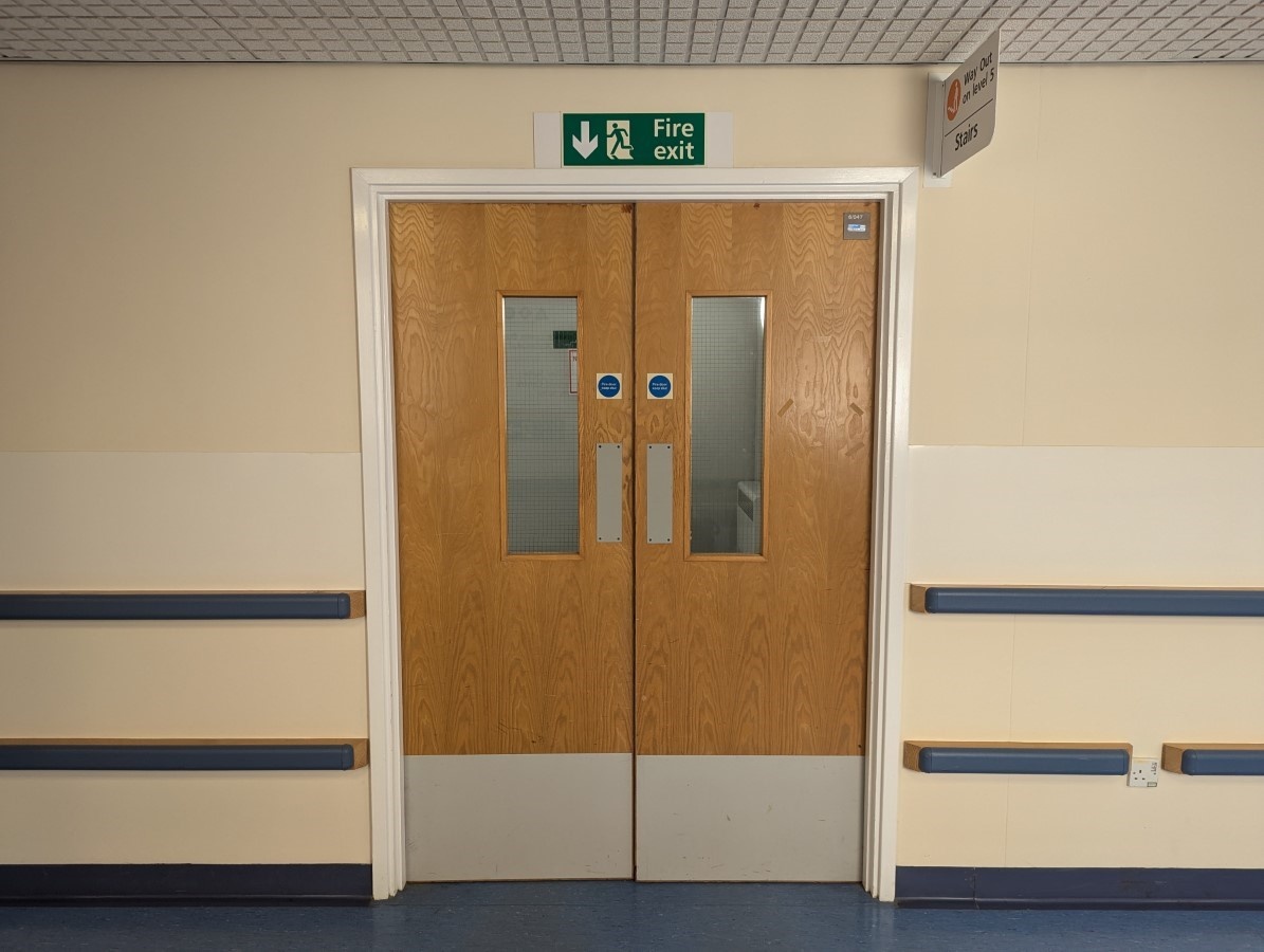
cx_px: 632
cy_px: 476
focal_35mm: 24
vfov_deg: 56.9
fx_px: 878
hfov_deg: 71.5
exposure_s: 1/81.5
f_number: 1.85
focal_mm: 6.81
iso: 123
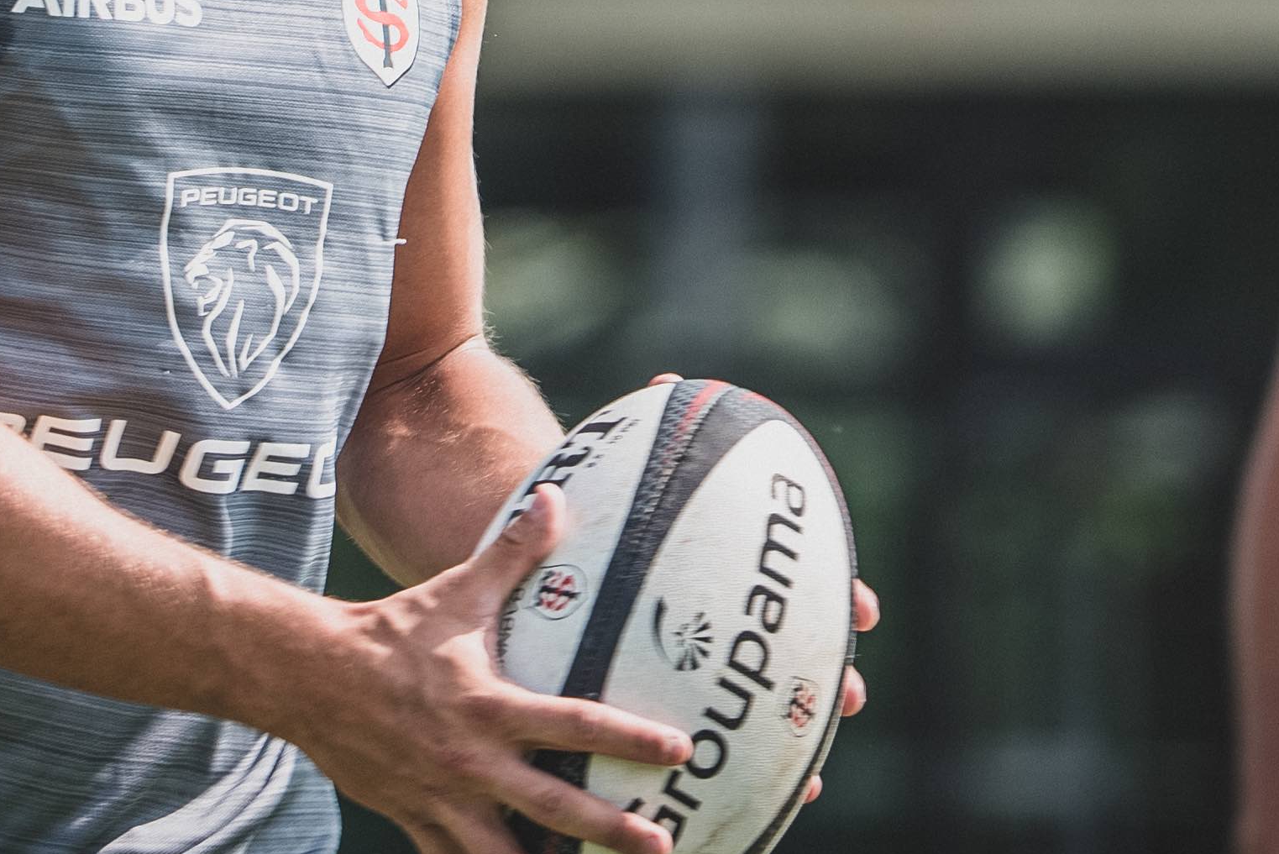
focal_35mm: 1055
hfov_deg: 2.0
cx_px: 469
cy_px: -251
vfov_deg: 1.3
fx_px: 37498
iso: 160
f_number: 6.3
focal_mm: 379
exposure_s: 1/400
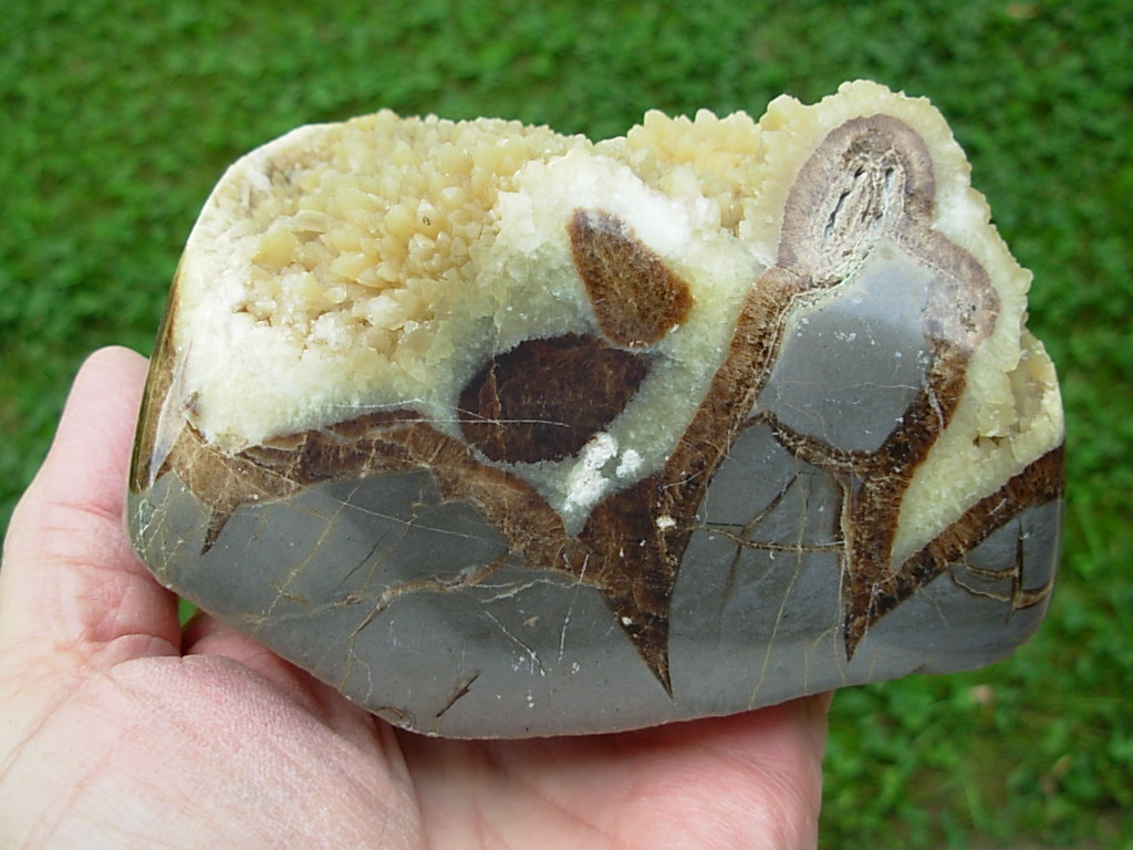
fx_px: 1244
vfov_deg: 37.7
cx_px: 566
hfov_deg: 49.0
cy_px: 425
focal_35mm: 38
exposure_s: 1/264
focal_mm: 6.3
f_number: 2.9
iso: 50
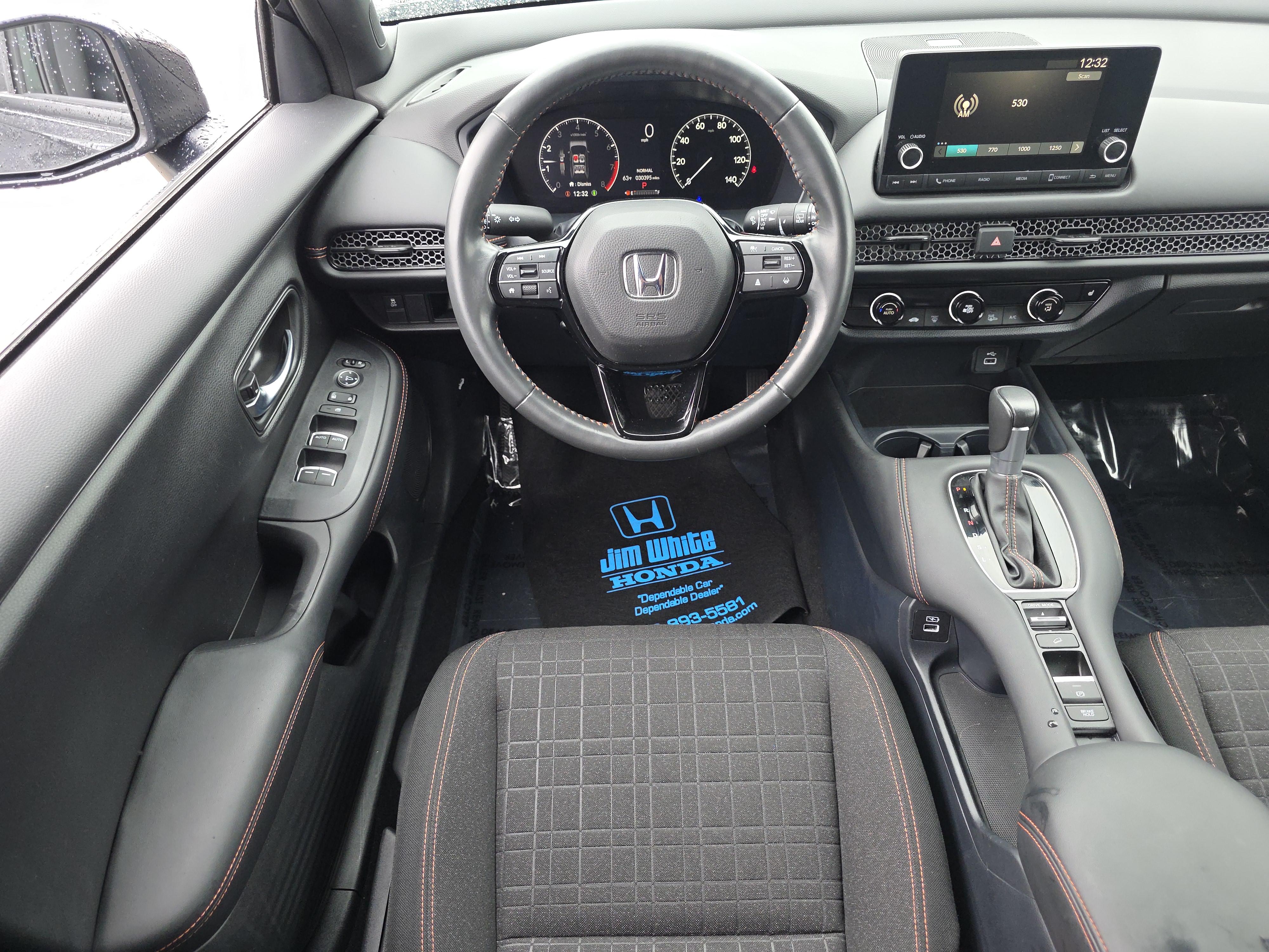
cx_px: 634
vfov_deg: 58.9
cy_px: 476
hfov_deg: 73.9
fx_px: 843
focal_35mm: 23
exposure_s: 1/180
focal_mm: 6.3
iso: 160
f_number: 1.7
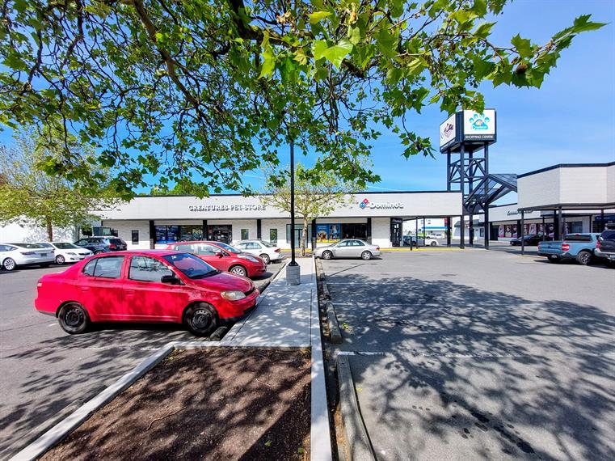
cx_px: 308
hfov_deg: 106.2
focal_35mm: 13
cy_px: 230
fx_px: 231
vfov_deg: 89.9
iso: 50
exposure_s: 1/1351
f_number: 2.2
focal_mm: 1.74
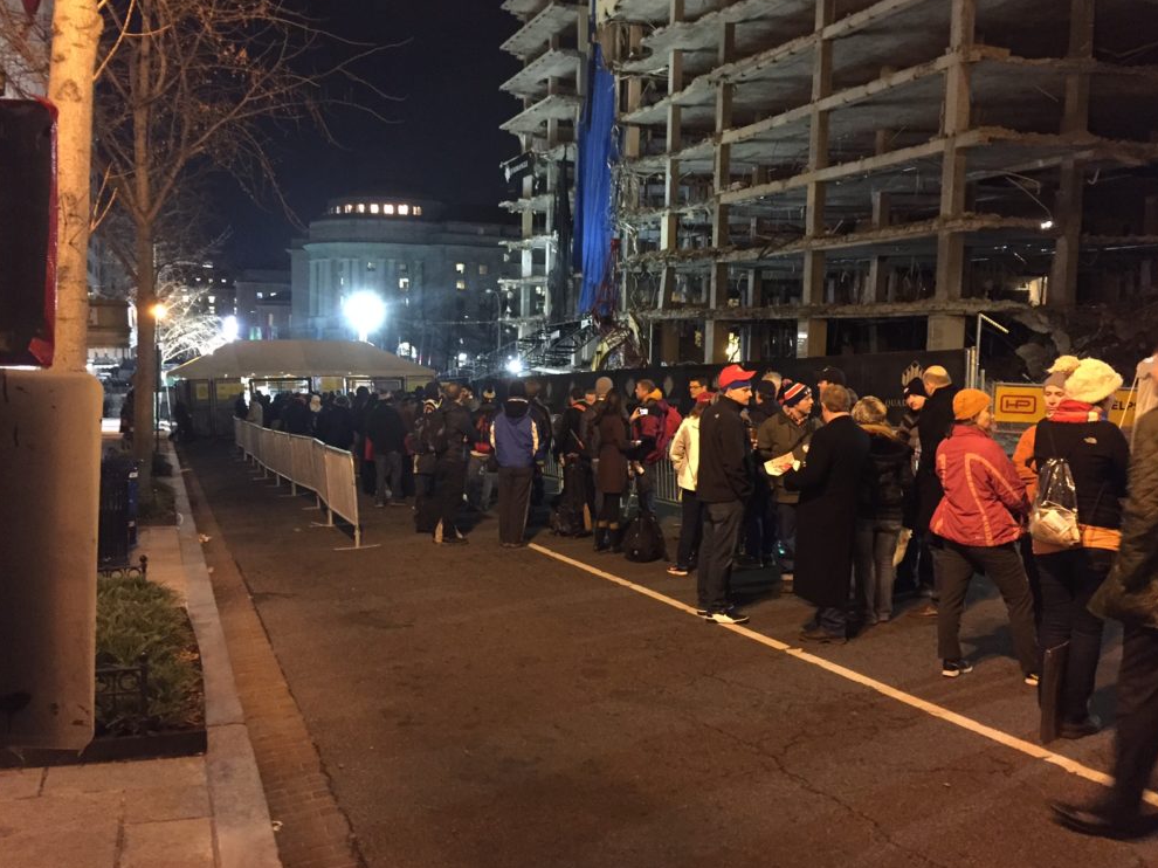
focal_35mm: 30
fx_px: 1003
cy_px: 430
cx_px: 592
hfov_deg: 60.0
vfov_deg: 46.8
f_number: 2.2
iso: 500
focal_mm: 4.15
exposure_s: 1/15
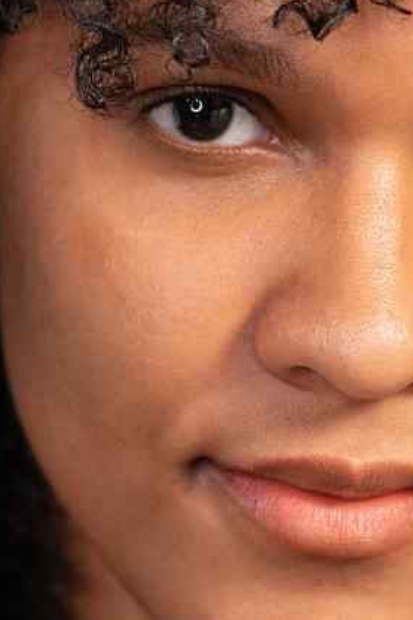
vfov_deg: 5.1
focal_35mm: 407
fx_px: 6996
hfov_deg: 3.4
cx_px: 340
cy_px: 431
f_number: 2.8
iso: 500
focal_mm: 85
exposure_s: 1/320
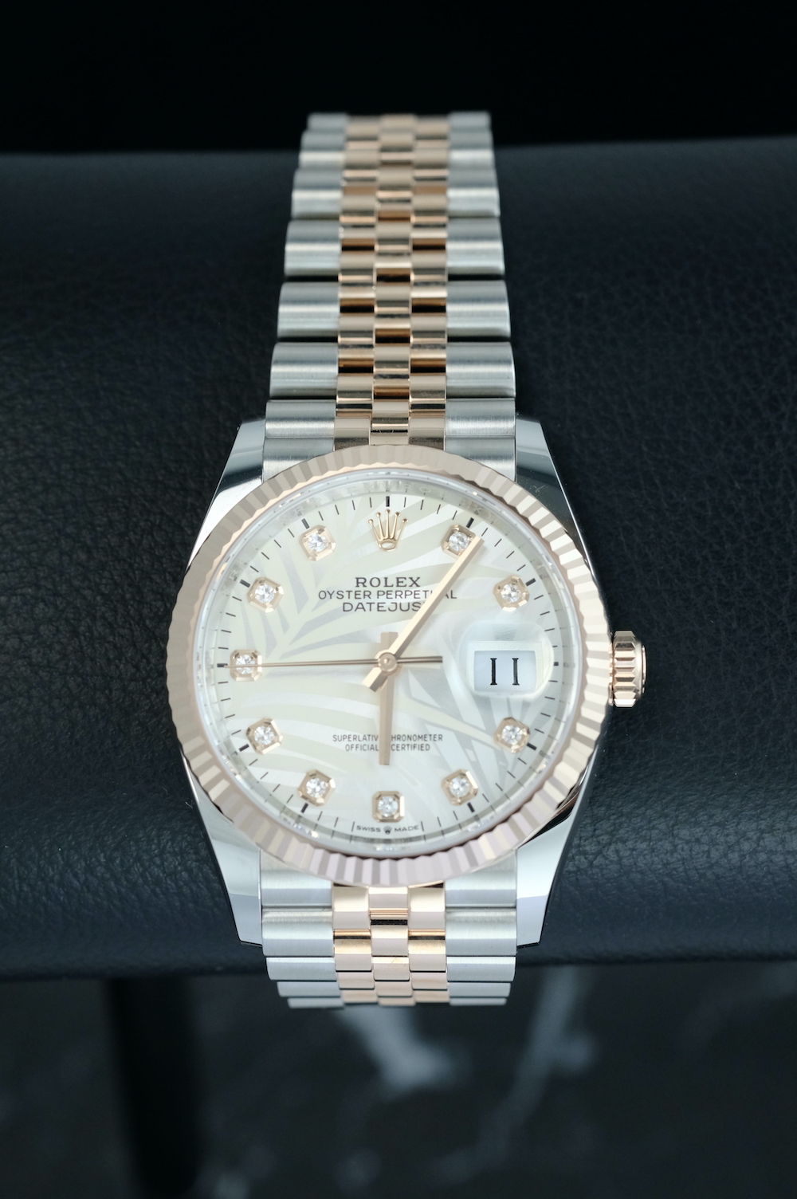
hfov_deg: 15.2
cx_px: 398
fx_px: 2994
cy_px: 600
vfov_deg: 22.6
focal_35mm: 90
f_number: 6.4
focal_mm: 60
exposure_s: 1/125
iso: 2000
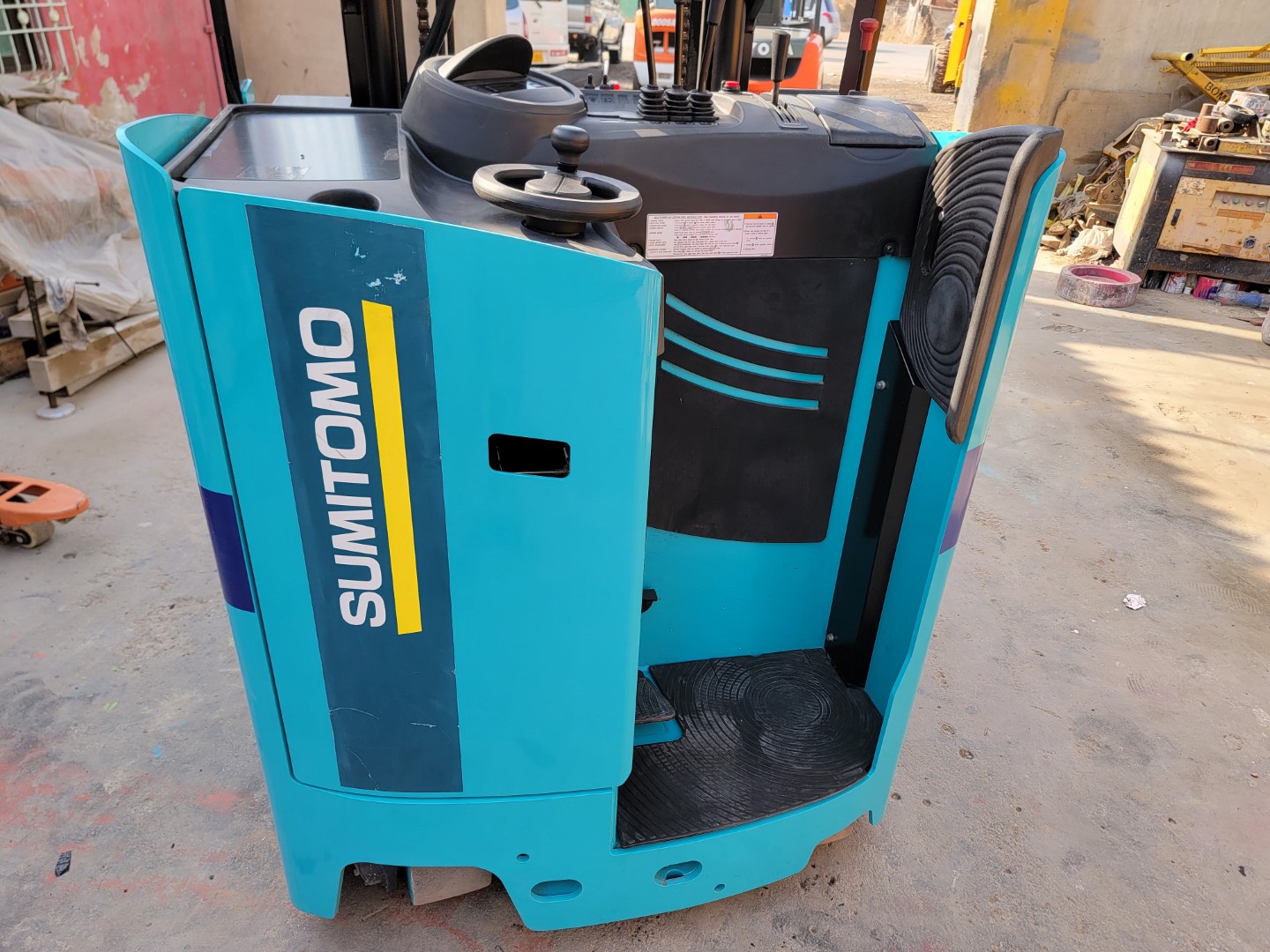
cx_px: 635
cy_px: 476
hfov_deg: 71.6
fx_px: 881
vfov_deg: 56.8
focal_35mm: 24
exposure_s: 1/128
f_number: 1.8
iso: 16
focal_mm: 6.7
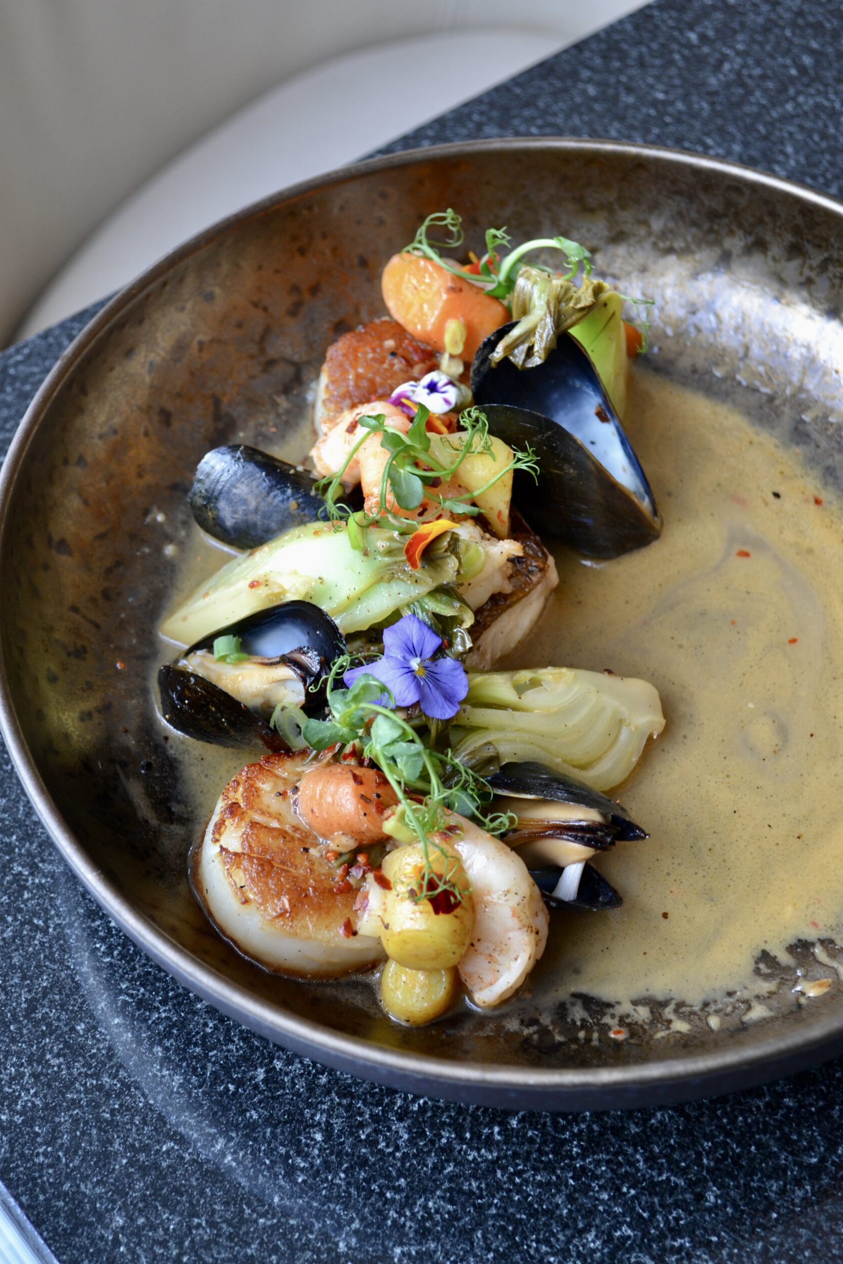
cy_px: 636
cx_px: 419
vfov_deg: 34.5
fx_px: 2037
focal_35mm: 58
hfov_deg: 23.4
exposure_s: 1/30
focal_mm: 38
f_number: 5
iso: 400
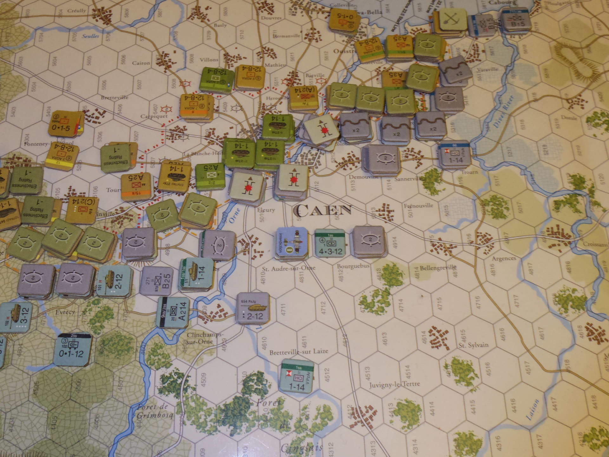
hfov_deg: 47.9
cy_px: 228
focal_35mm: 39
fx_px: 686
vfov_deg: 36.8
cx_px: 304
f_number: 7.1
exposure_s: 1/20
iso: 500
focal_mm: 8.5
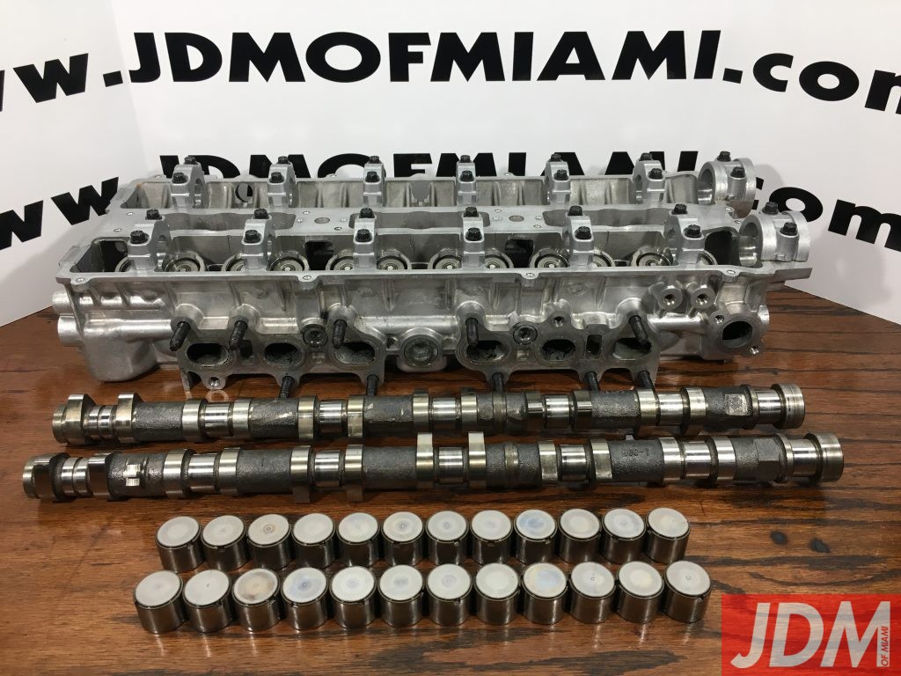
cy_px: 338
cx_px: 450
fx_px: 755
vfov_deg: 48.2
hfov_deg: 61.7
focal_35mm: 29
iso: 32
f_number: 2.2
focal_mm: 4.15
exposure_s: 1/30
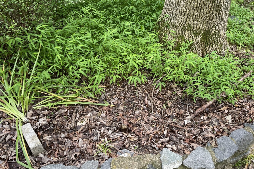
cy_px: 72
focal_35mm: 31
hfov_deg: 60.2
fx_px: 219
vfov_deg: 42.2
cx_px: 137
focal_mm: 4.2
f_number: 1.6
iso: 64
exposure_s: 1/121
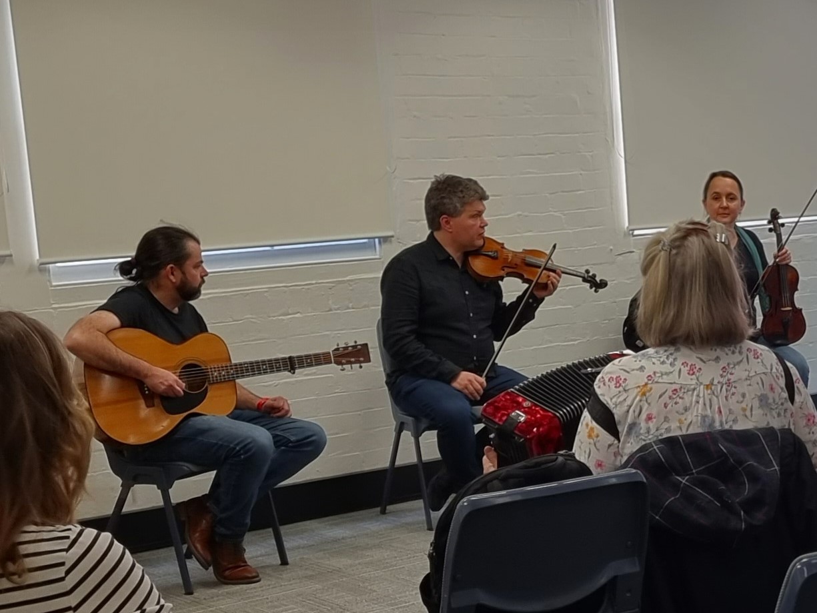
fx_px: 567
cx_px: 408
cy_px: 306
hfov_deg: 71.6
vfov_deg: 56.9
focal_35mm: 24
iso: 125
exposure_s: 1/60.2
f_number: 1.8
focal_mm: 6.7
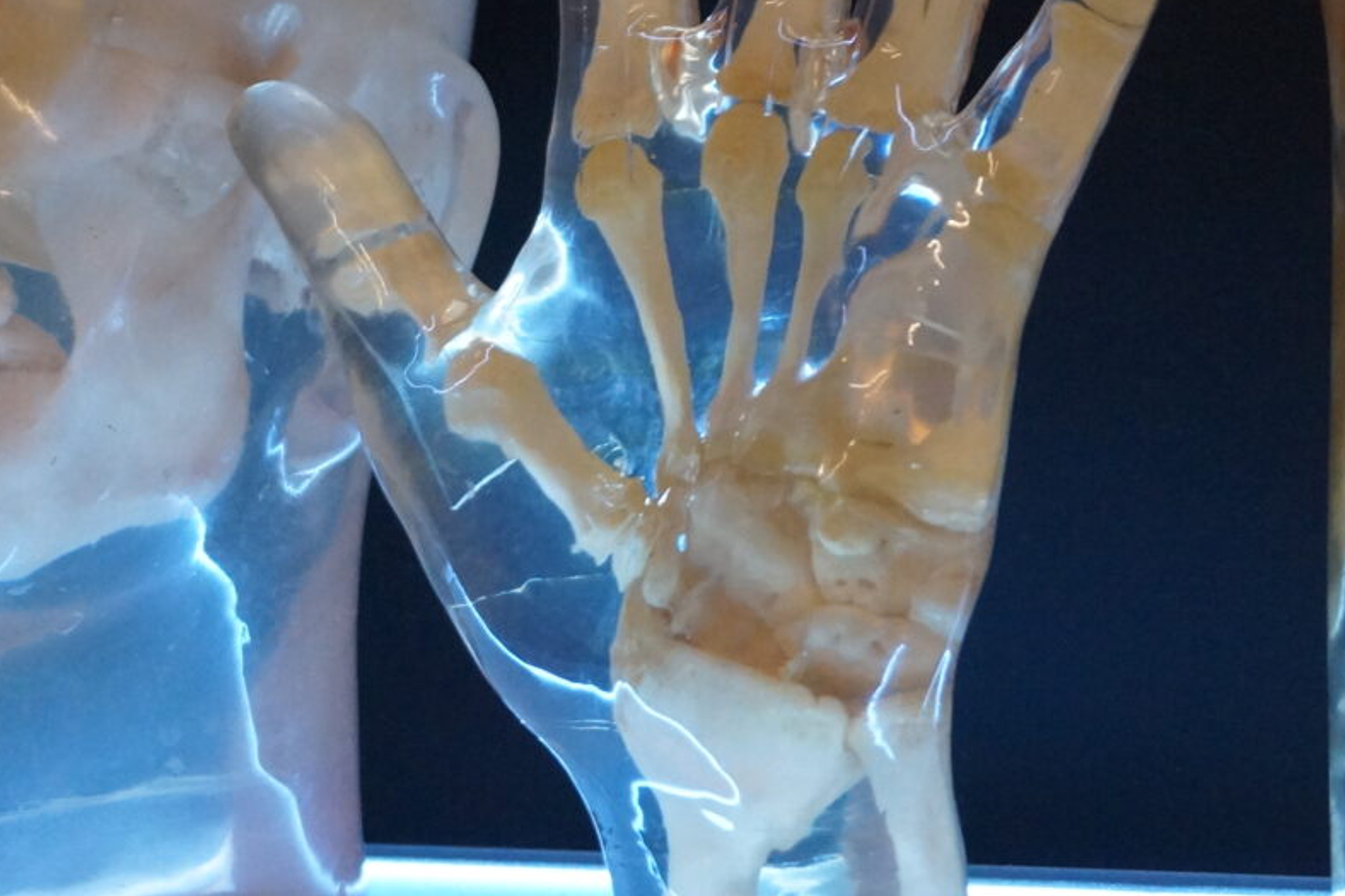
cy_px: 120
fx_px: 6548
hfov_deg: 11.5
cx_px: -176
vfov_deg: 7.8
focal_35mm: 175
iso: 1250
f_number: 5.6
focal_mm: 45
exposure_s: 1/160
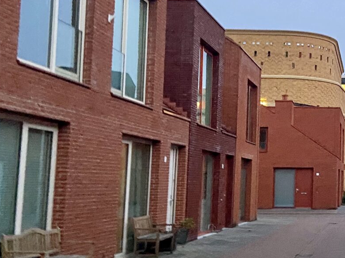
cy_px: 121
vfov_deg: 21.6
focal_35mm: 68
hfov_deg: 26.3
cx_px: 382
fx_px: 678
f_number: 1.8
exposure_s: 1/33
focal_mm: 4.25
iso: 640
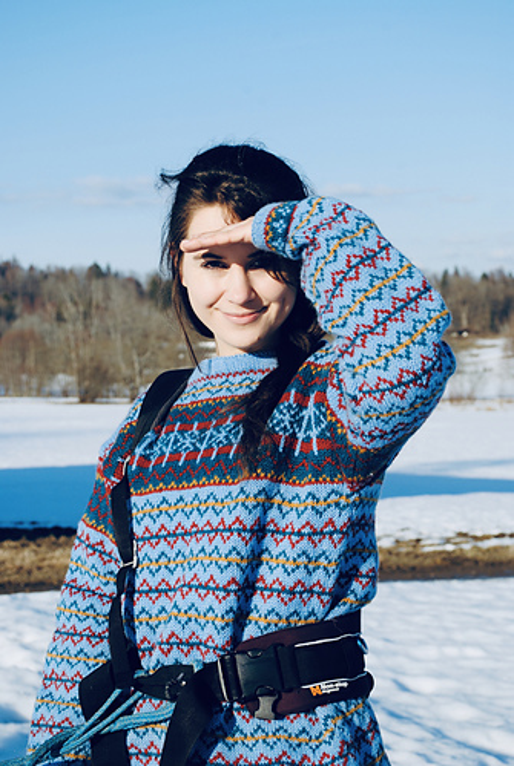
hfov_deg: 16.6
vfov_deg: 24.6
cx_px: 257
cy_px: 383
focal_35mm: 82
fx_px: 1761
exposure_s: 1/250
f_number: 8
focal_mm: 55
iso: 100
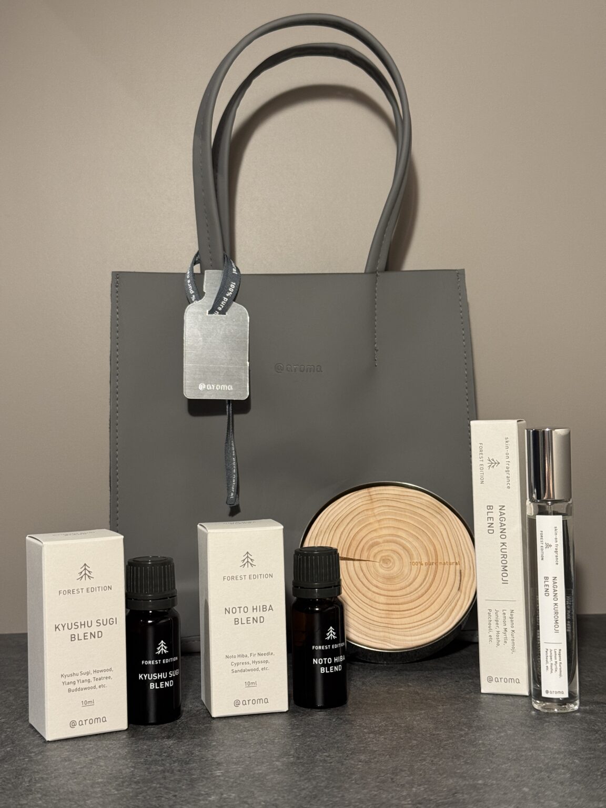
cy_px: 404
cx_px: 303
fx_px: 1120
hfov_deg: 30.3
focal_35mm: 48
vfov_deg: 39.7
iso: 125
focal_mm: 6.76
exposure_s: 1/50
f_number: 1.78
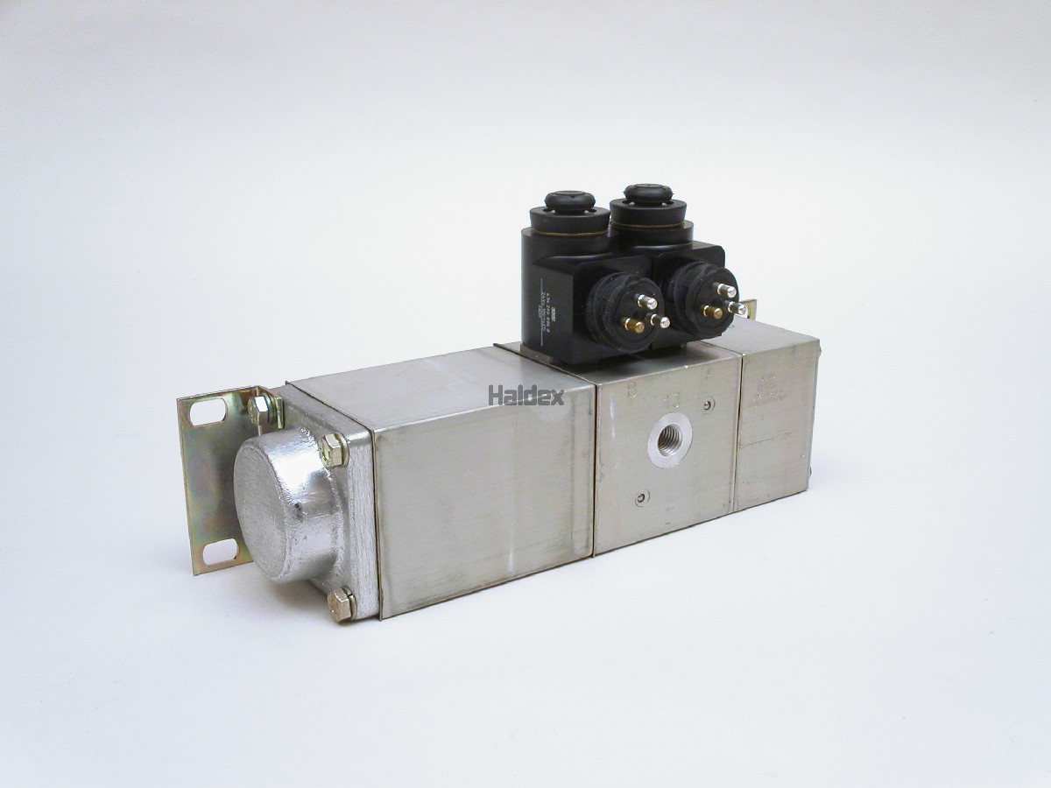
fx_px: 1154
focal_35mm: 38
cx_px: 526
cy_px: 394
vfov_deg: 37.7
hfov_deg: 49.0
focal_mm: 7.8
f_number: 6.7
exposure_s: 1
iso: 100
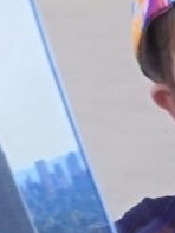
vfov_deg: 11.7
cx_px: 221
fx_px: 1118
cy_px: 255
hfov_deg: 8.8
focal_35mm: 166
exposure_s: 1/30
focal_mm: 4.6
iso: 400
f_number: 3.5
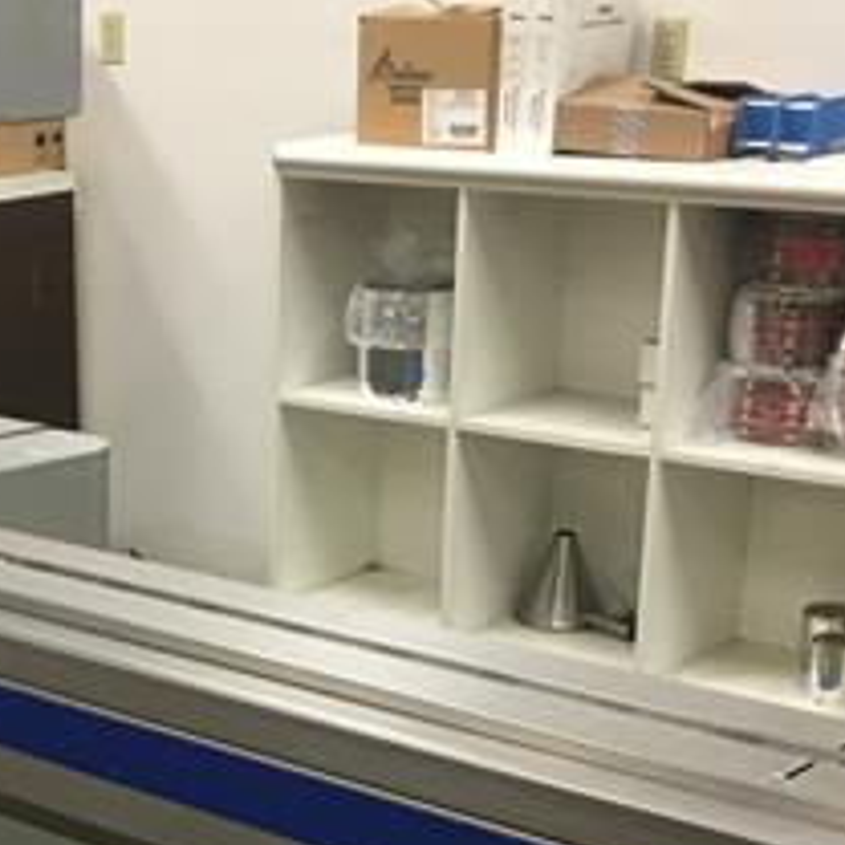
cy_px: 812
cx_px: 55
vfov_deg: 20.6
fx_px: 2265
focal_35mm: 82
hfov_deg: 20.6
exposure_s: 1/30
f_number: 2.2
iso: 80
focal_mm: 4.15
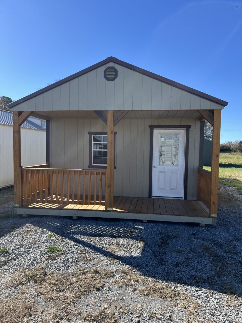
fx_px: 242
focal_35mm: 26
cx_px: 121
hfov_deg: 53.1
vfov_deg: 67.3
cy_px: 162
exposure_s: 1/2123
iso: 50
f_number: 1.5
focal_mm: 5.7
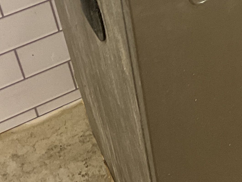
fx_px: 769
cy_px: -141
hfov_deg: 16.0
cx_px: 393
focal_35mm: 110
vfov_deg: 12.4
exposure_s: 1/50
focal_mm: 3
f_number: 1.8
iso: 125
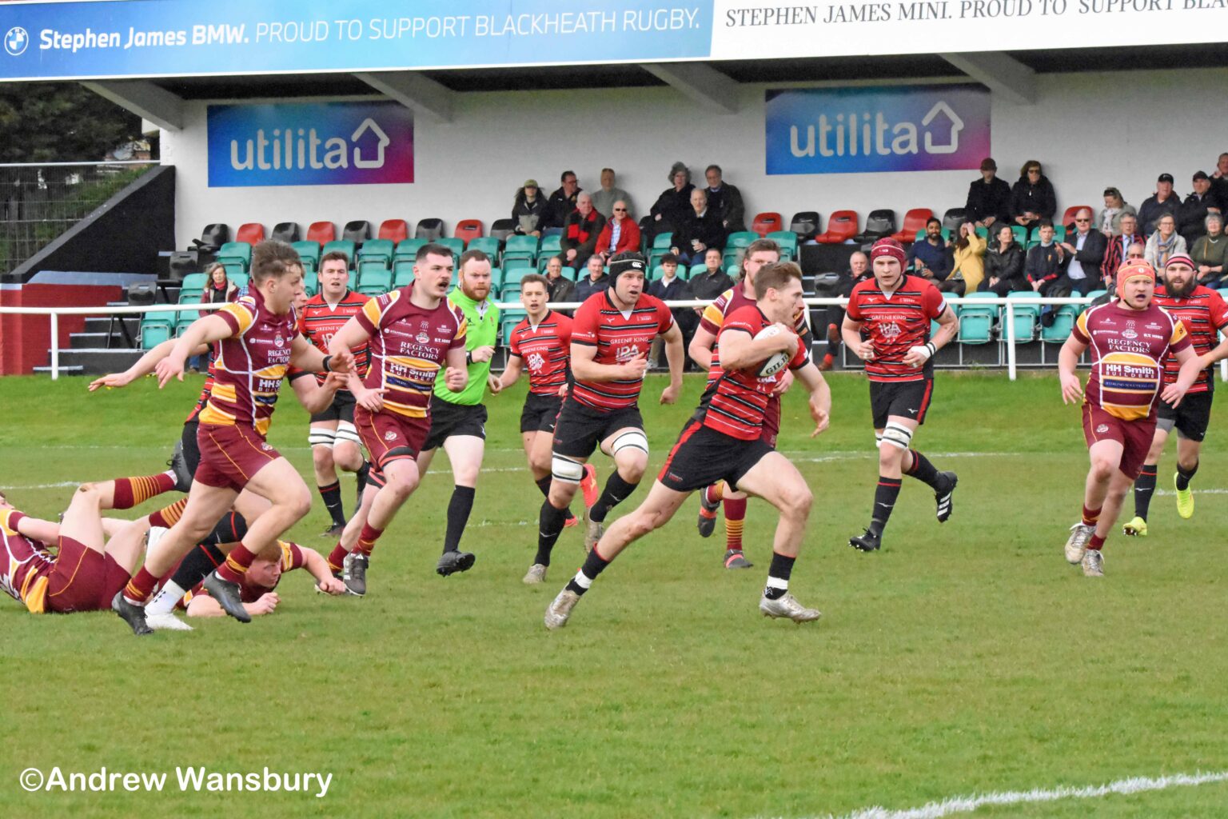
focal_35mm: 225
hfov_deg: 9.1
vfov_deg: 6.1
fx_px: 7674
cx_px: 614
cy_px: 410
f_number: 13
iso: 16000
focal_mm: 150
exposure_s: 1/8000
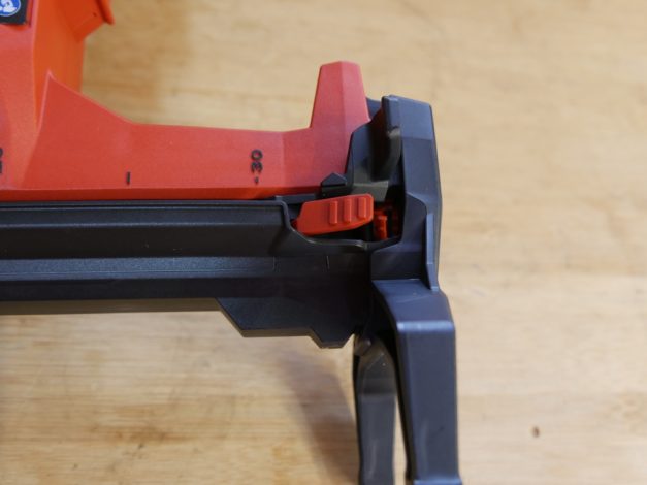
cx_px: 324
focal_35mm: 38
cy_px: 242
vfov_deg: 37.7
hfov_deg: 49.0
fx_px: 710
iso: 1000
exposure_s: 1/60
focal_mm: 19
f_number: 3.8
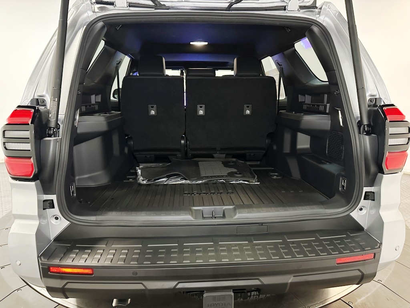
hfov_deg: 71.6
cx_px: 205
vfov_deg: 56.8
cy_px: 154
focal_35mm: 24
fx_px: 284
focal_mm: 6.86
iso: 1000
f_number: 1.78
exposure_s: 1/30
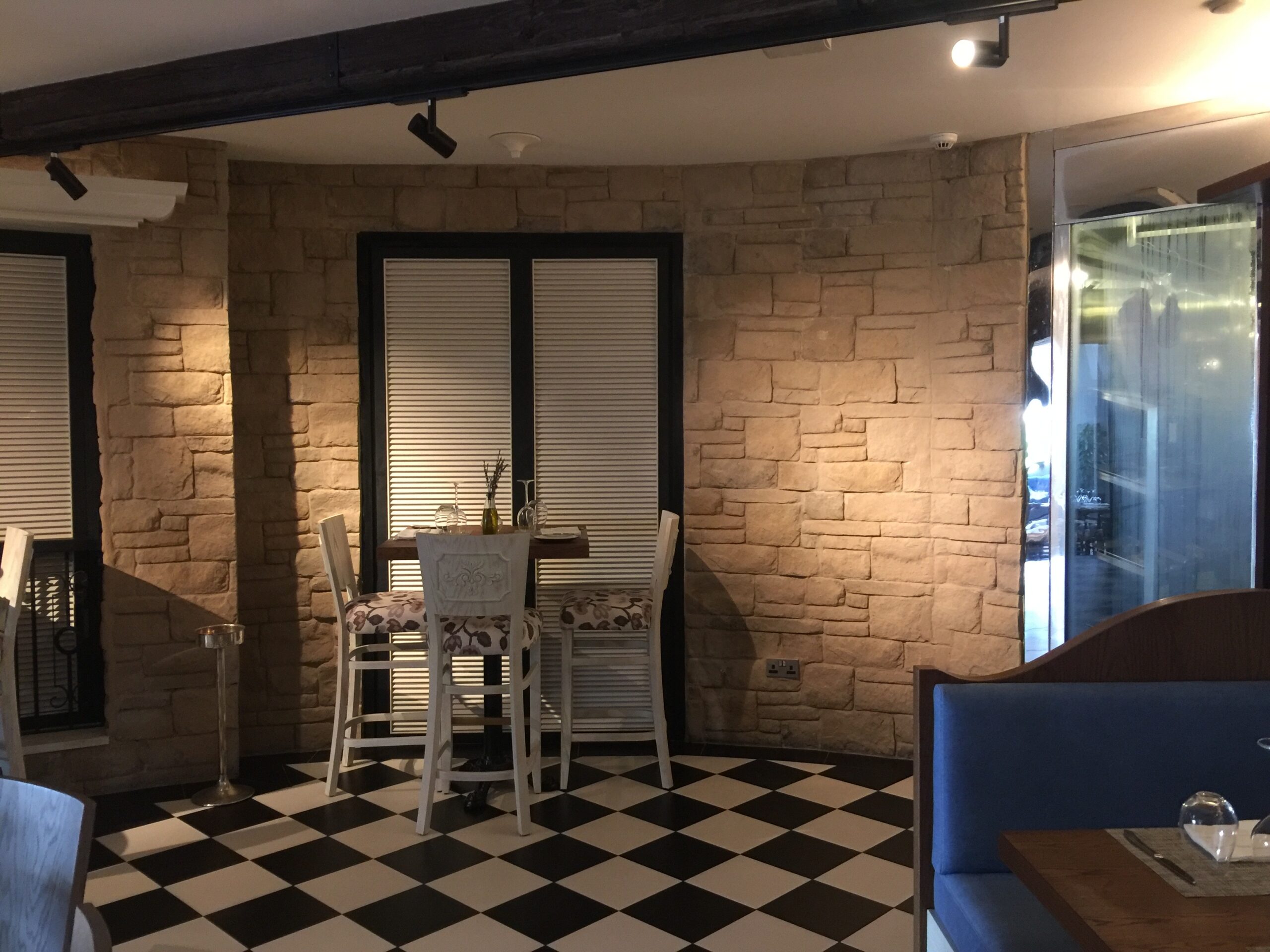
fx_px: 1064
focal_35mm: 29
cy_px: 476
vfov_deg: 48.2
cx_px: 635
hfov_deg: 61.7
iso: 125
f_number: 2.2
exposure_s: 1/17
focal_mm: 4.15
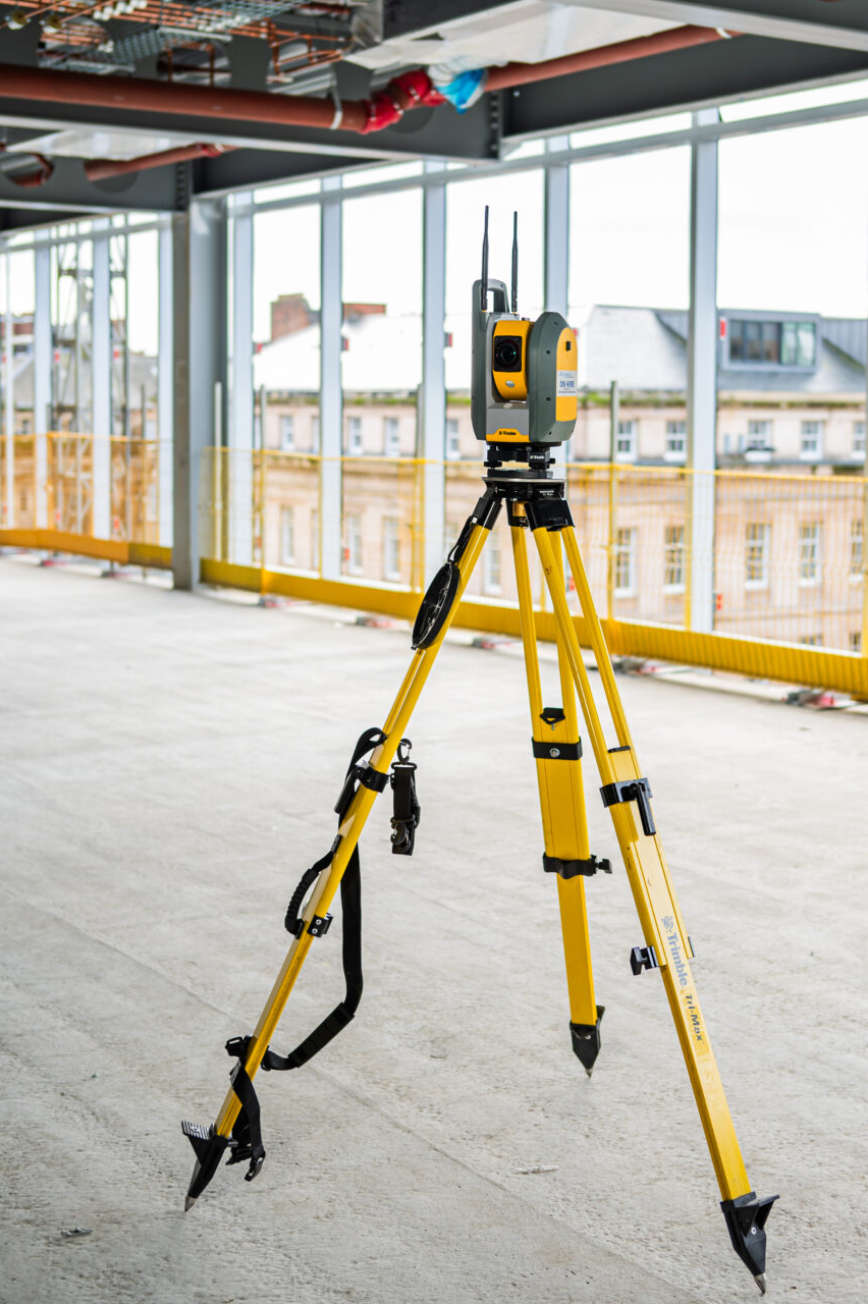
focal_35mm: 48
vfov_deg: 41.1
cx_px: 518
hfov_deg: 28.0
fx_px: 1738
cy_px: 602
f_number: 2.8
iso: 50
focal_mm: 40
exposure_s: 1/125
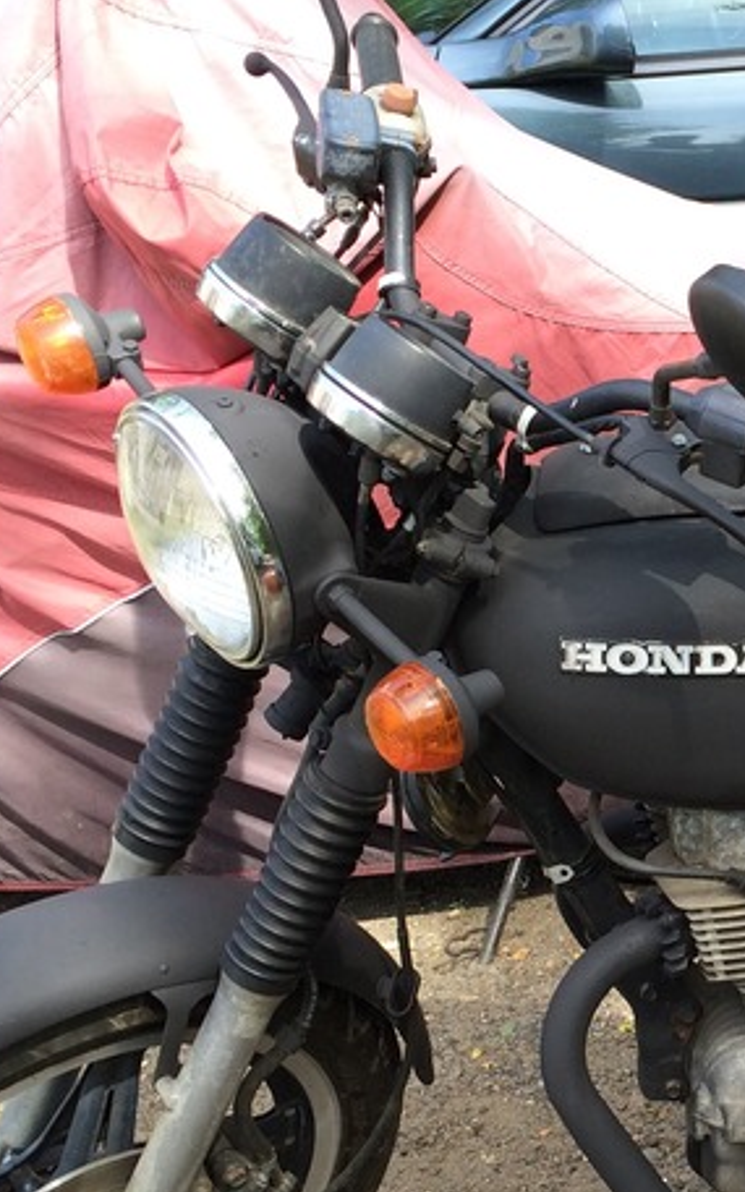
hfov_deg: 17.7
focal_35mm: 69
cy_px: 792
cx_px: 965
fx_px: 2242
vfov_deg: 29.6
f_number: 2.2
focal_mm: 4.15
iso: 32
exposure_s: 1/250
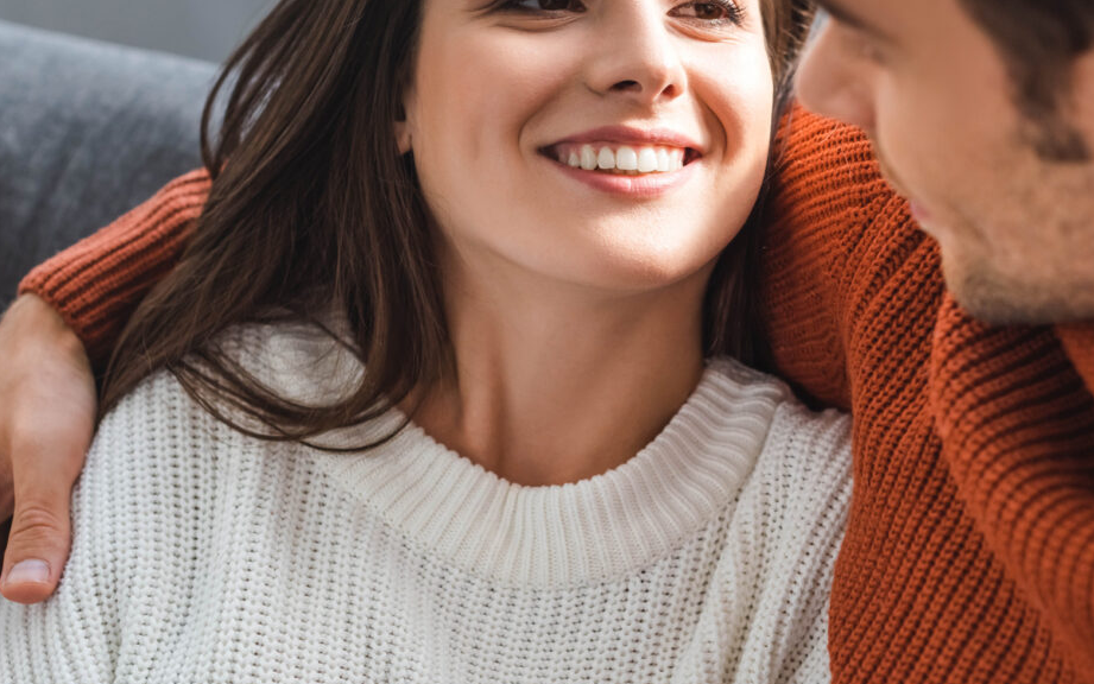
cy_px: 294
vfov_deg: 15.4
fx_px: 2535
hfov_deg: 24.2
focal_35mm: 85
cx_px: 727
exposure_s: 1/200
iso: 200
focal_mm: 50
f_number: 3.5
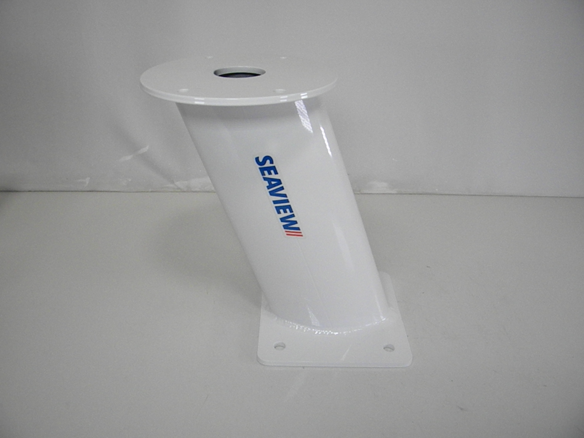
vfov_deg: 49.7
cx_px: 292
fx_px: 472
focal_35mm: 28
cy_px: 219
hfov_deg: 63.4
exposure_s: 1/354
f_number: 7
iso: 720
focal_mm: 5
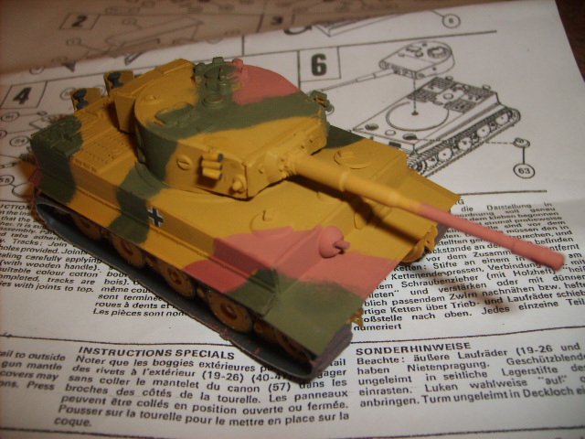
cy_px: 220
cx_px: 292
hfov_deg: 52.6
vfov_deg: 40.7
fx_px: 591
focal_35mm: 35
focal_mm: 5.8
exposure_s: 1/45
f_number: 2.8
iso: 100
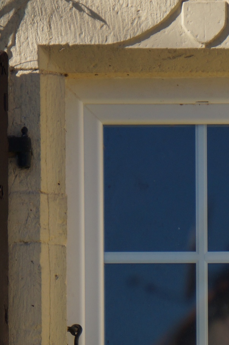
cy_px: 300
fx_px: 7488
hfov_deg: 1.8
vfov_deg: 2.6
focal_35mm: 783
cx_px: 213
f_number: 6.3
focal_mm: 200
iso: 200
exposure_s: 1/1250
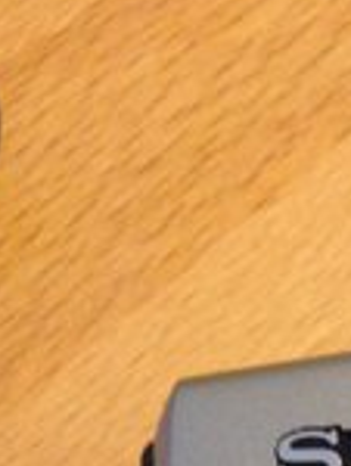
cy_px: 910
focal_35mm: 143
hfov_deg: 10.4
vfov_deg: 12.3
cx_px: 280
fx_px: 1928
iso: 200
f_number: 2.4
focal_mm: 4.12
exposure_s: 1/20
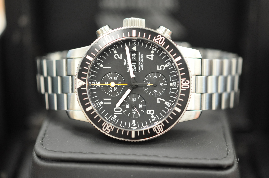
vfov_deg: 15.2
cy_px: 89
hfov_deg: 22.6
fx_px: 672
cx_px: 134
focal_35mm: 90
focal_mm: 60
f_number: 3.5
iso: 1600
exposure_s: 1/125
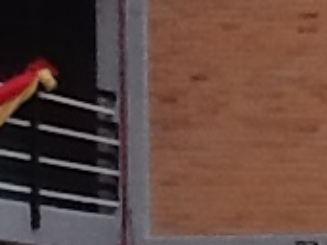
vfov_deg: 5.8
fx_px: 2332
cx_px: 889
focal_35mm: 247
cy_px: 611
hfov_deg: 7.3
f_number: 2.4
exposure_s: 1/120
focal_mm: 2.03
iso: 50
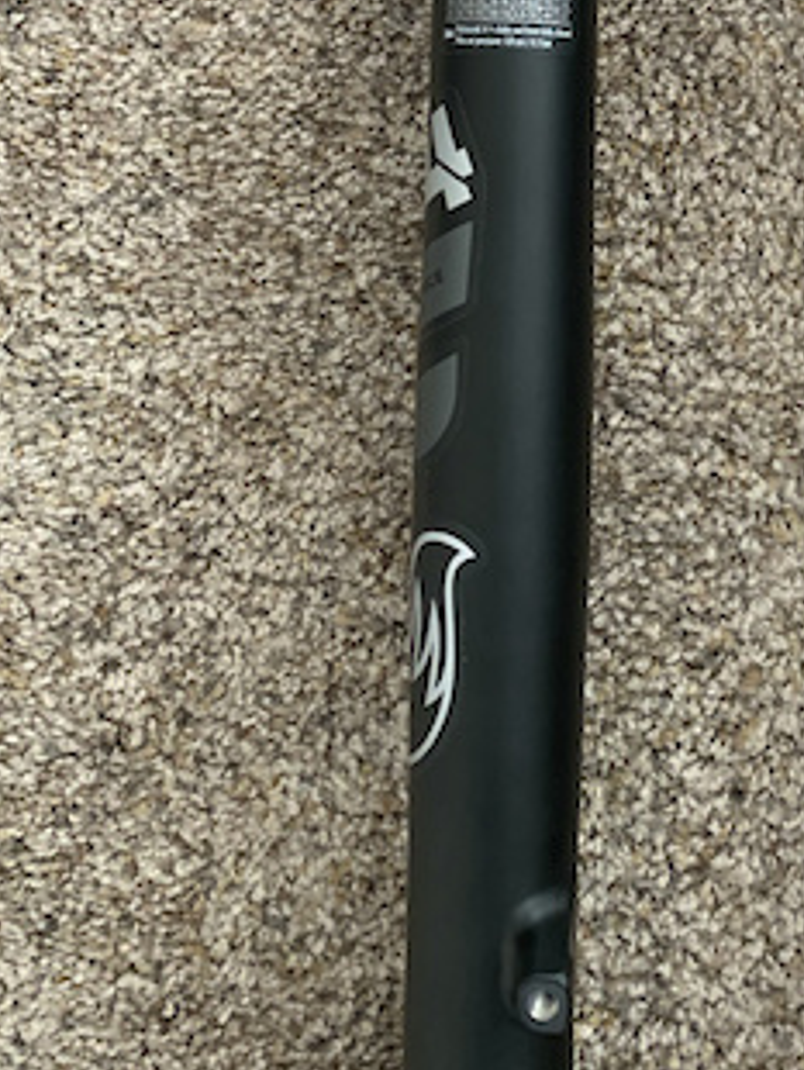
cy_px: -55
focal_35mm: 67
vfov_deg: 27.0
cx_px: 700
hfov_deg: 21.5
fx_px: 2072
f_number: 1.8
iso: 200
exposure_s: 1/60
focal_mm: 4.25
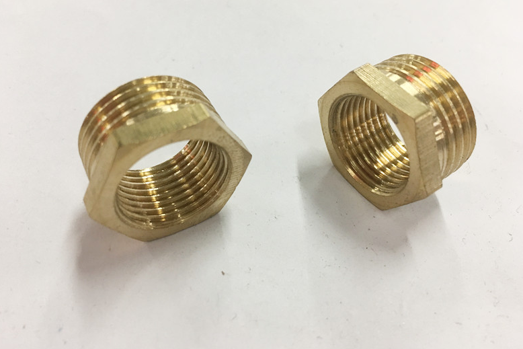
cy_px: 158
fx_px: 450
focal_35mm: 31
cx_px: 266
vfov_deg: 42.3
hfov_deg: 60.3
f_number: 2.2
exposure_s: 1/33
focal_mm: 4.15
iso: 50
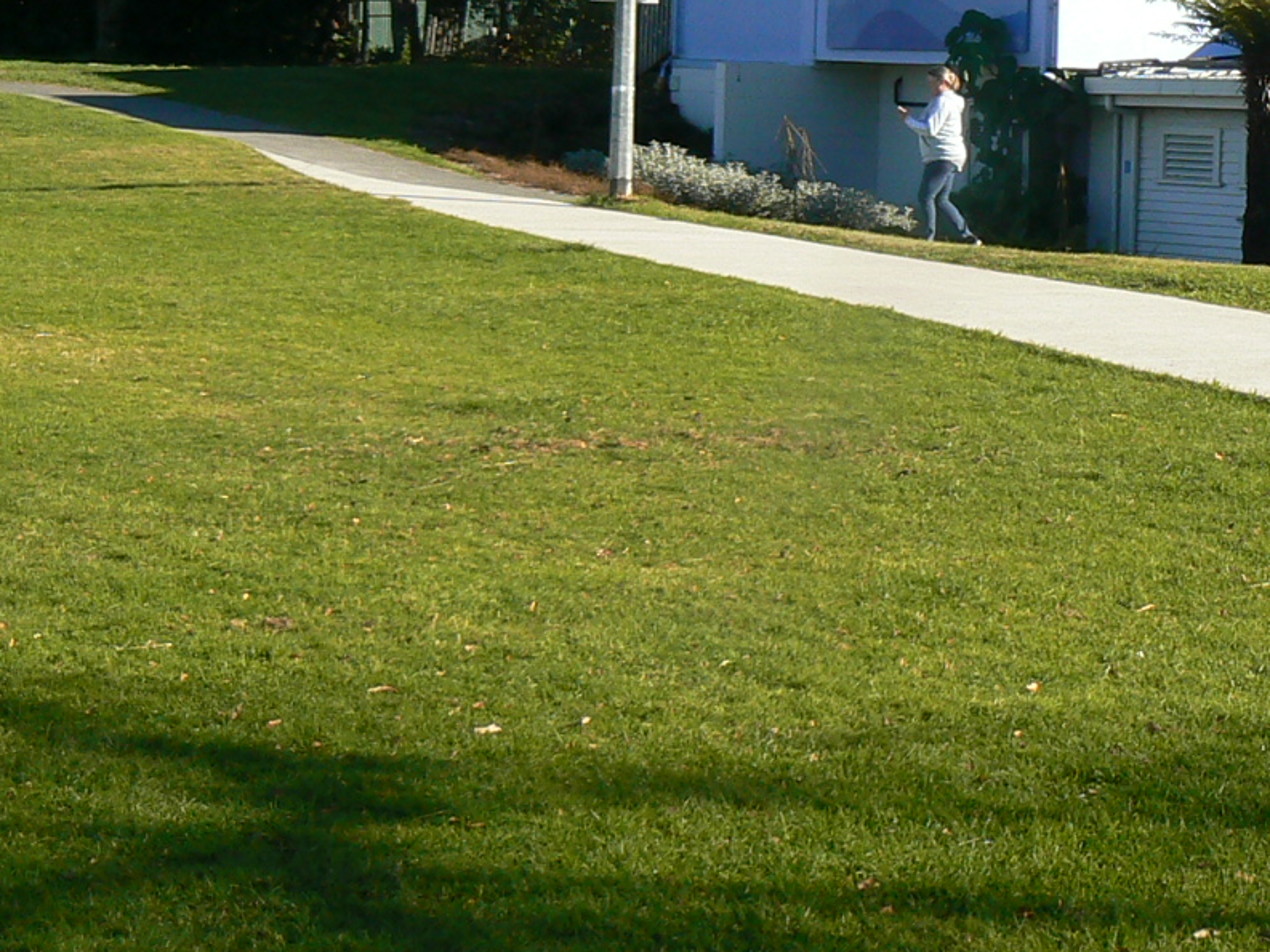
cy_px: 109
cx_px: 1385
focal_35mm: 93
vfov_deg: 15.7
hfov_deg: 20.2
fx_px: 3413
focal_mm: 6
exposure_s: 1/320
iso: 80
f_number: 5.6
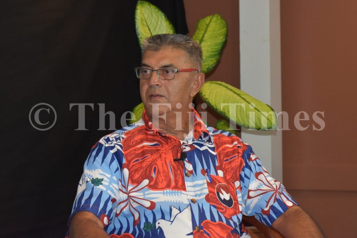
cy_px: 119
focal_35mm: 82
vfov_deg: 16.6
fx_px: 818
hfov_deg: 24.6
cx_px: 178
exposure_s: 1/125
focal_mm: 55
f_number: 5.6
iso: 1400
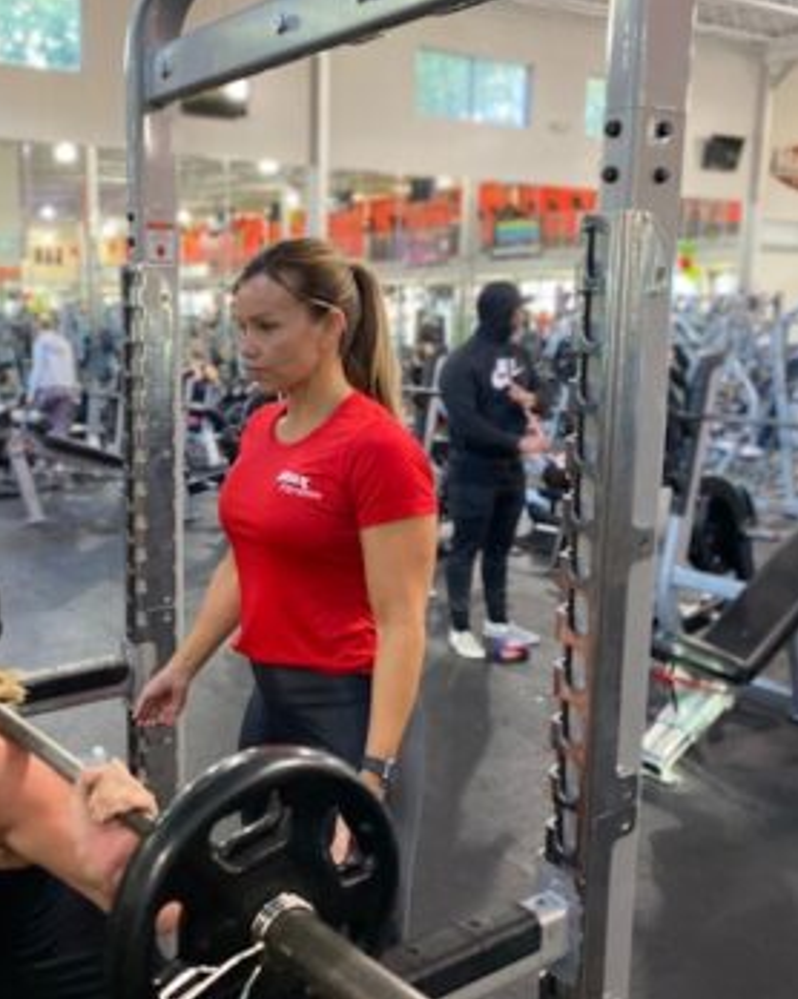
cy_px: 508
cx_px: 218
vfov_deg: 51.6
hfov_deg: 41.2
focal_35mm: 35
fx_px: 1034
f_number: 1.8
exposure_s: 1/40
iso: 400
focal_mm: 4.25
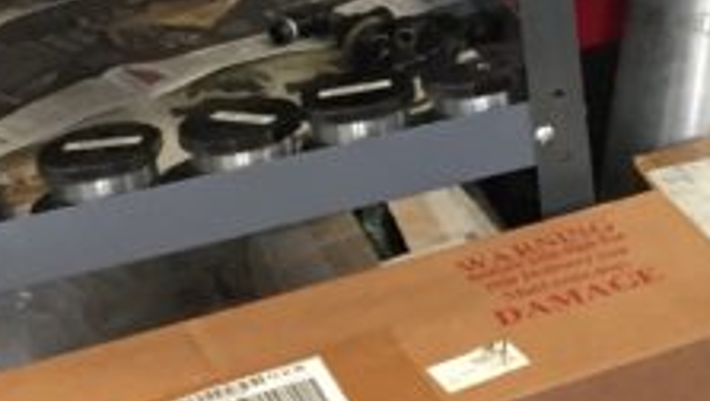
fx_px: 2733
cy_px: -267
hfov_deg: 12.7
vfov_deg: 8.2
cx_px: 1484
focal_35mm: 145
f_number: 2.2
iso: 125
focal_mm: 4.15
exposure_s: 1/30
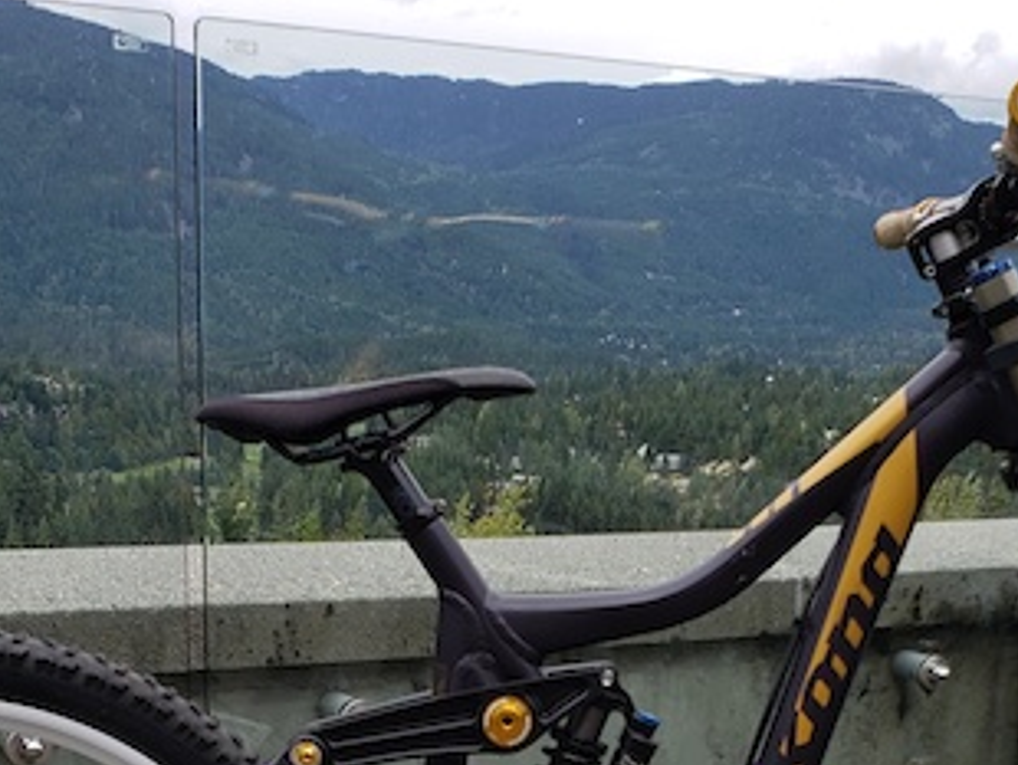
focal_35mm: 67
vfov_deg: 21.2
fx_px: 1972
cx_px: 627
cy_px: 775
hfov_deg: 28.9
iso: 50
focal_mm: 4.3
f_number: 2.4
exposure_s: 1/827
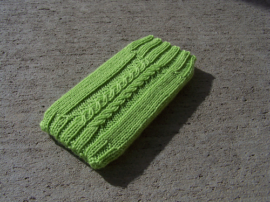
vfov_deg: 37.7
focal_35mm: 38
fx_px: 296
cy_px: 101
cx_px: 135
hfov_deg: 49.0
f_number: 5.6
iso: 64
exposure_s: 1/640
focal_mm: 6.3
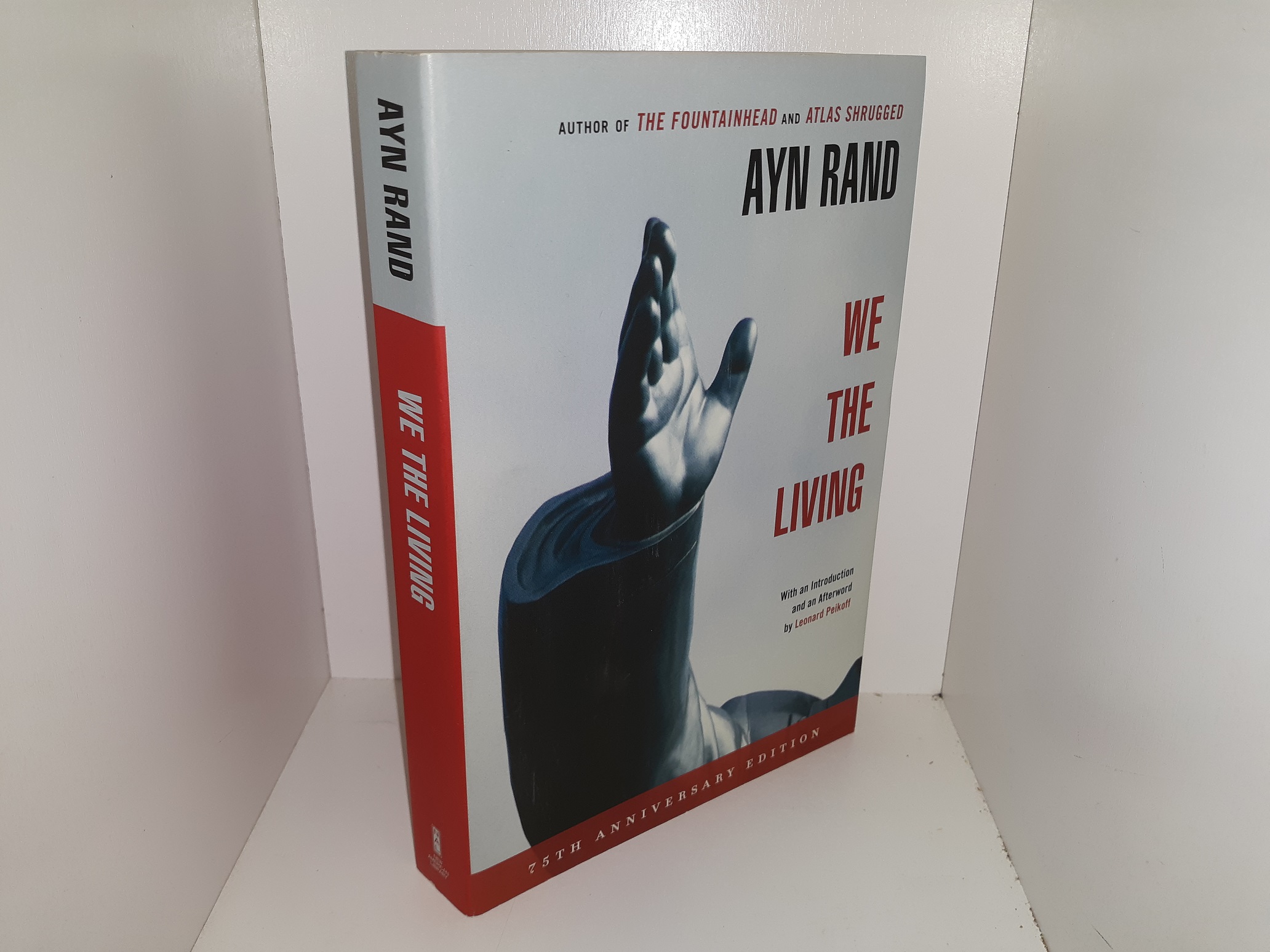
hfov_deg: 63.4
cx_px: 635
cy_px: 476
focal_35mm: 28
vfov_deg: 49.7
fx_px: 1027
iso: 40
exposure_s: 1/168
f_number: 1.7
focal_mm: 3.7
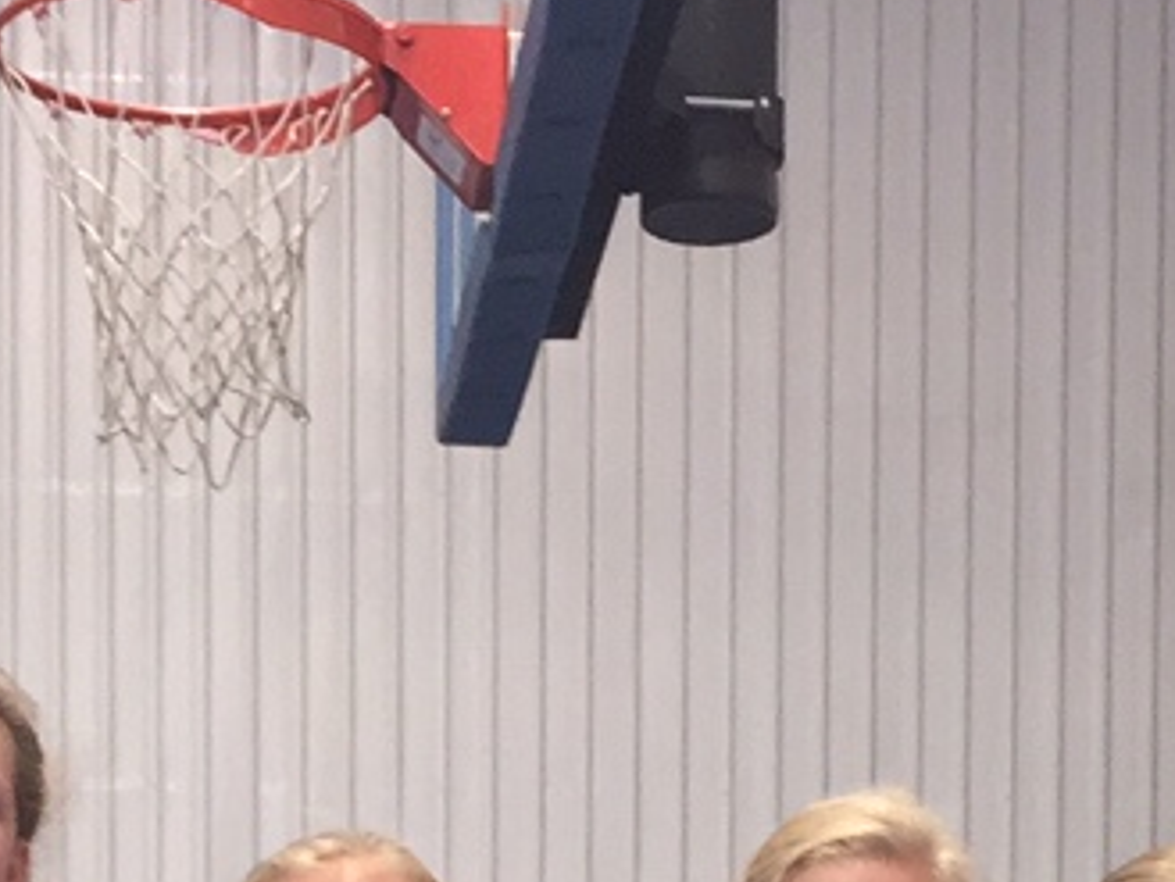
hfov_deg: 13.7
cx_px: 529
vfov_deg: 9.4
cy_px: 2014
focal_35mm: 144
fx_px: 4890
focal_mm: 4.15
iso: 64
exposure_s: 1/30
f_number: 2.2
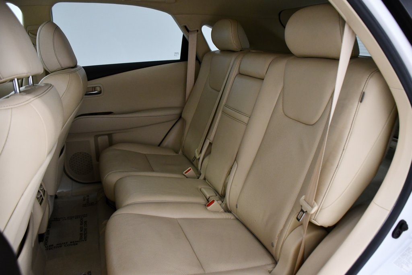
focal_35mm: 27
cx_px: 206
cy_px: 138
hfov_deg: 67.4
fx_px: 309
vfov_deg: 47.9
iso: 2000
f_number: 3.5
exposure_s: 1/125
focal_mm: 18
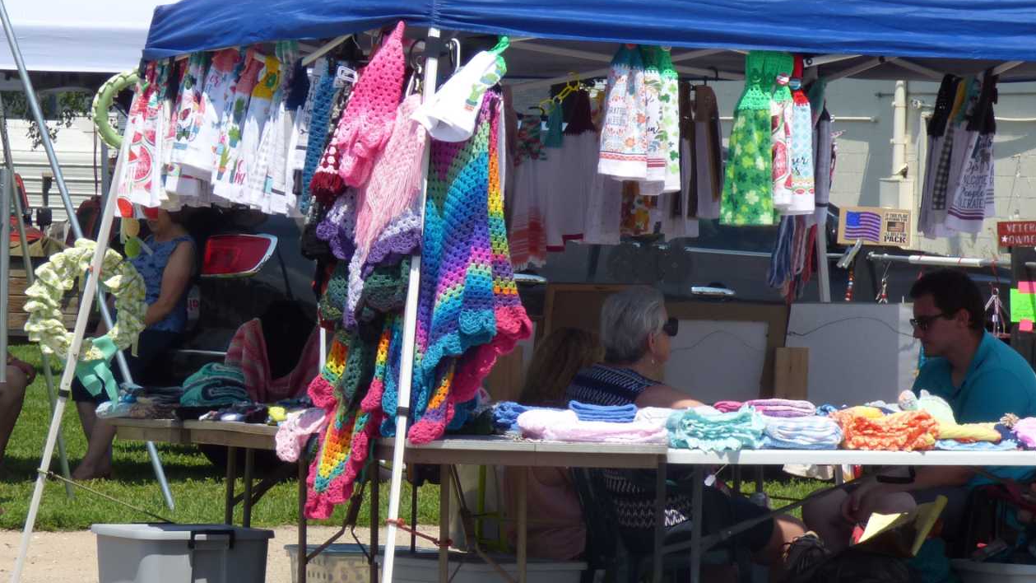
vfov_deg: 6.0
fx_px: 5549
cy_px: 360
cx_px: 355
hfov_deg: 10.7
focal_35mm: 202
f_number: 5
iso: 100
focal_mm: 20.5
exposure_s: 1/640
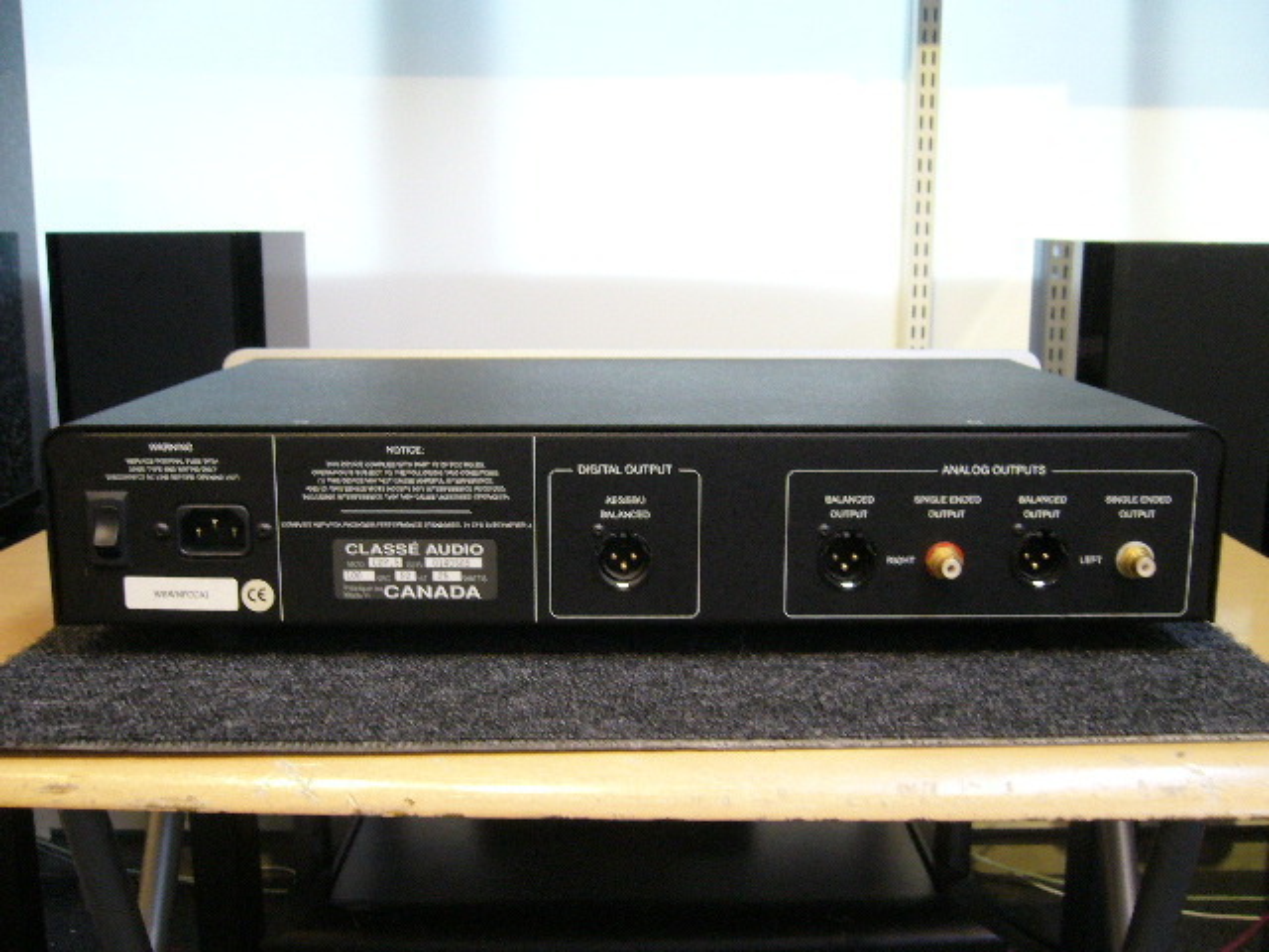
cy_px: 476
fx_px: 1283
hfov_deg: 52.6
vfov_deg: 40.7
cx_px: 634
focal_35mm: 35
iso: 200
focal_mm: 5.8
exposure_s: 1/8
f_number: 2.8
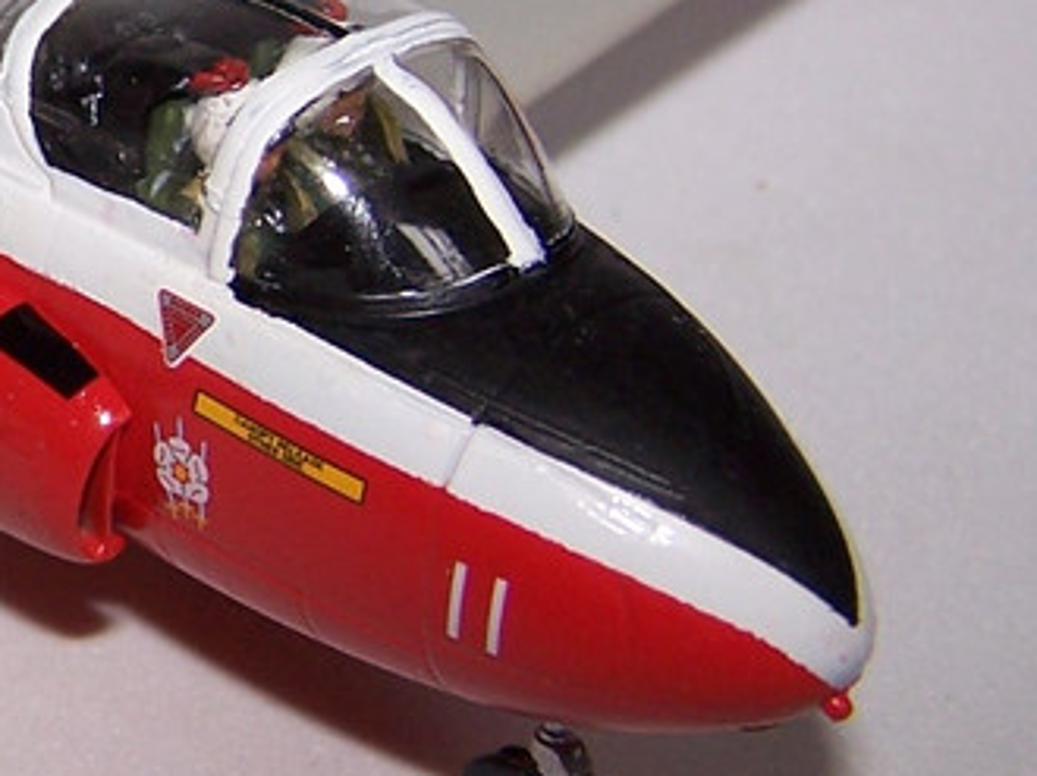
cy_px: 214
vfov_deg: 12.0
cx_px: -291
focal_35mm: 123
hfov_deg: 15.3
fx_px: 3682
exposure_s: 1/60
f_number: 2.8
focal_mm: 6.3
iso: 80
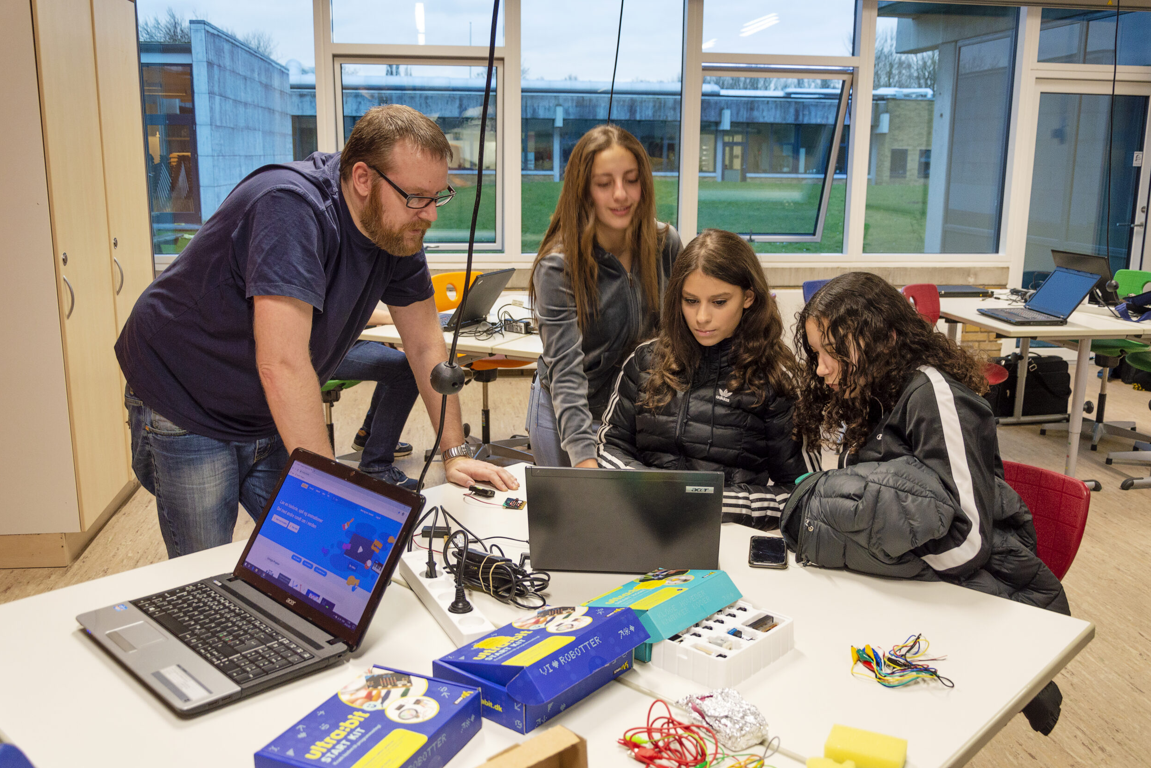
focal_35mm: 33
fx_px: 1040
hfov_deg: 57.9
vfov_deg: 40.5
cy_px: 388
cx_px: 582
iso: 400
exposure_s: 1/40
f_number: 3.8
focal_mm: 21
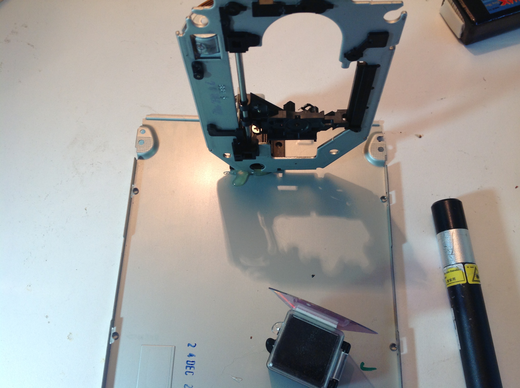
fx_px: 525
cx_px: 260
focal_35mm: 35
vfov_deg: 40.6
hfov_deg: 52.7
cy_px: 194
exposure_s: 1/40
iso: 50
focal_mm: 4.28
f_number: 2.4
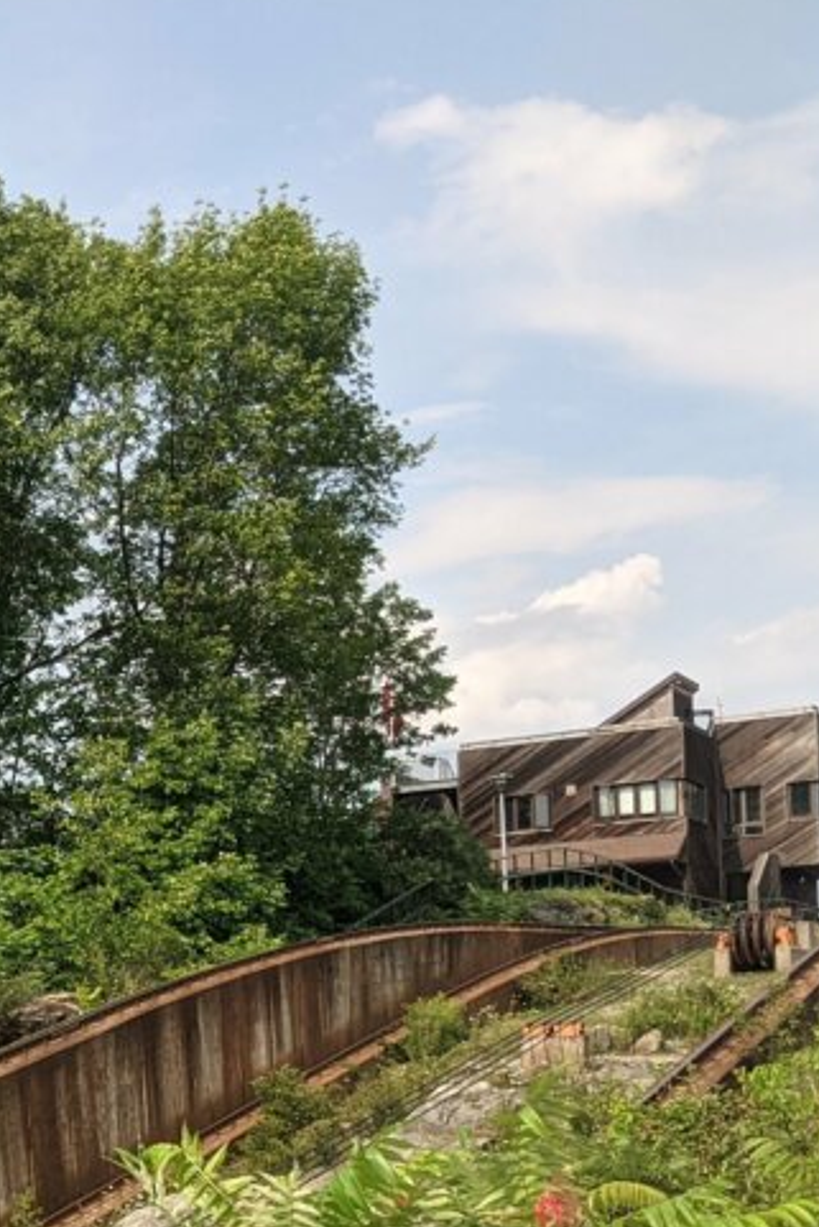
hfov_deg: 18.2
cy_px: 1130
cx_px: -235
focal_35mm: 70
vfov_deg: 27.7
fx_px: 2387
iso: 61
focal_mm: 4.44
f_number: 1.8
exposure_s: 1/2924
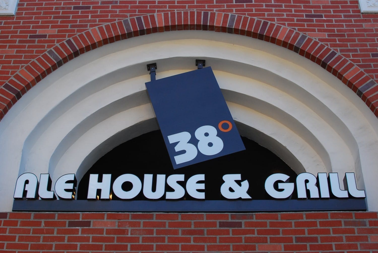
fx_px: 552
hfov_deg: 37.8
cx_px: 189
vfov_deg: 25.8
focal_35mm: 52
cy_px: 126
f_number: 8
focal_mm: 35
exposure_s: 1/250
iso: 500
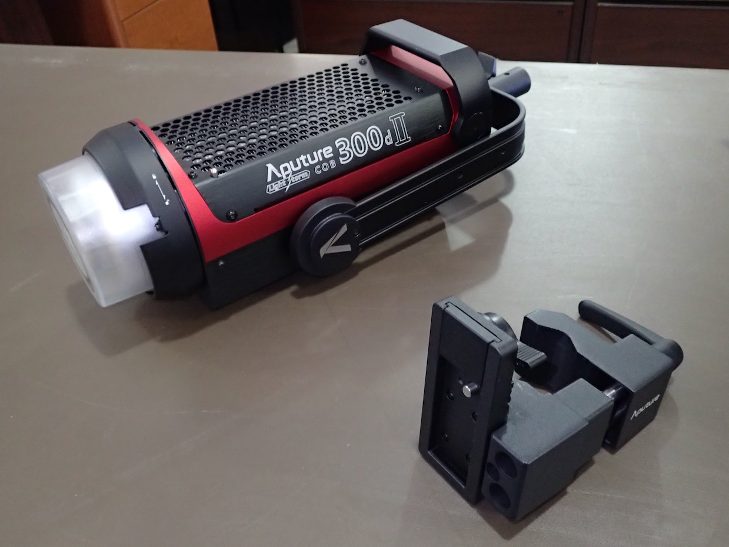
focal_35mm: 31
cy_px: 269
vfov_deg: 45.4
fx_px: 653
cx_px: 375
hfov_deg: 58.3
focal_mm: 5.5
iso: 800
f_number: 2.3
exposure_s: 1/30
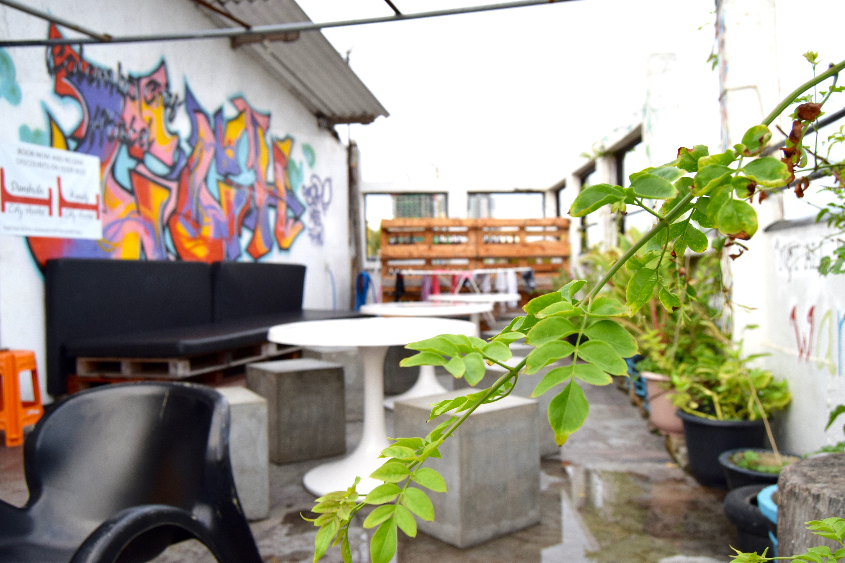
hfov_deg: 61.9
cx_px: 422
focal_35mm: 30
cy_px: 282
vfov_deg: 43.6
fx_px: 704
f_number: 7.1
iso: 400
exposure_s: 1/200
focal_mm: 20
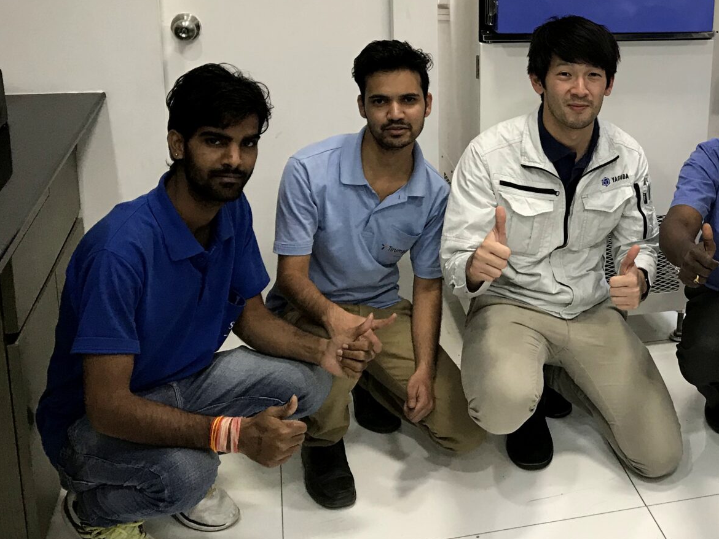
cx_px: 618
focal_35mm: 49
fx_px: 1018
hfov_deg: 36.9
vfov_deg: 29.3
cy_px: 139
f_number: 1.8
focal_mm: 3.99
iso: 32
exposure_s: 1/33
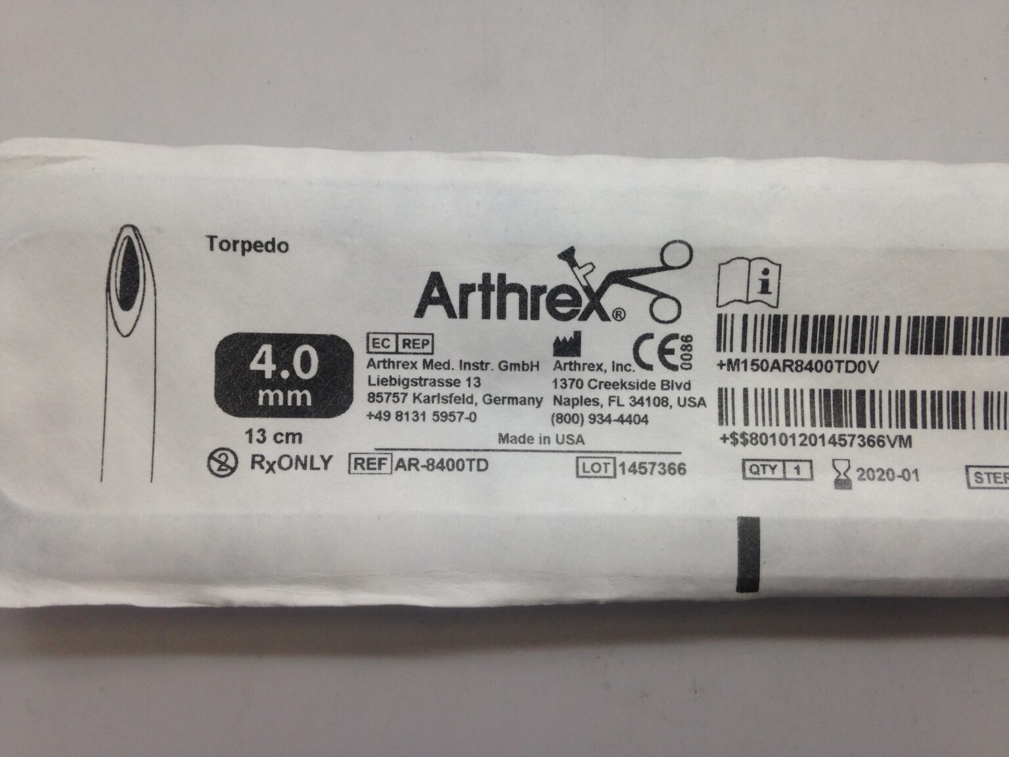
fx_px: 962
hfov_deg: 55.4
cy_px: 378
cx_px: 504
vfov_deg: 42.9
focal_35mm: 33
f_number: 2.4
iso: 50
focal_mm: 4.12
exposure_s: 1/60
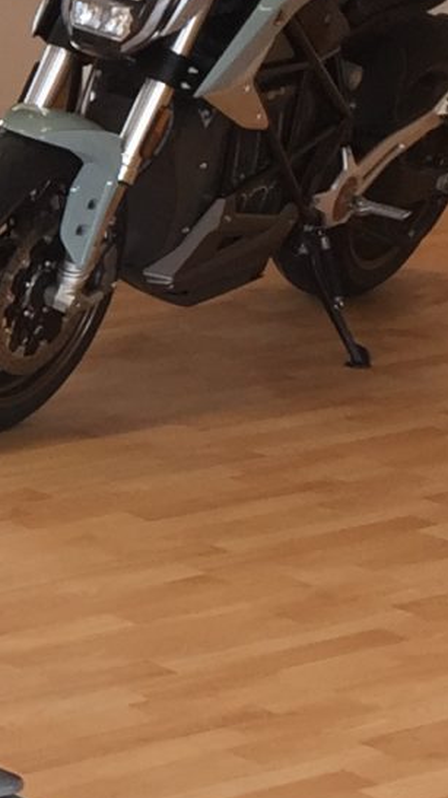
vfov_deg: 14.5
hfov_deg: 7.5
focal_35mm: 148
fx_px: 3131
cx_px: -689
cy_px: 258
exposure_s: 1/50
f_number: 2.2
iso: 32
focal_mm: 4.15
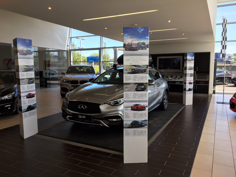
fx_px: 198
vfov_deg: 48.2
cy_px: 88
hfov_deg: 61.7
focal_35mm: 29
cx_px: 118
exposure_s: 1/275
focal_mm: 4.15
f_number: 2.2
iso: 25
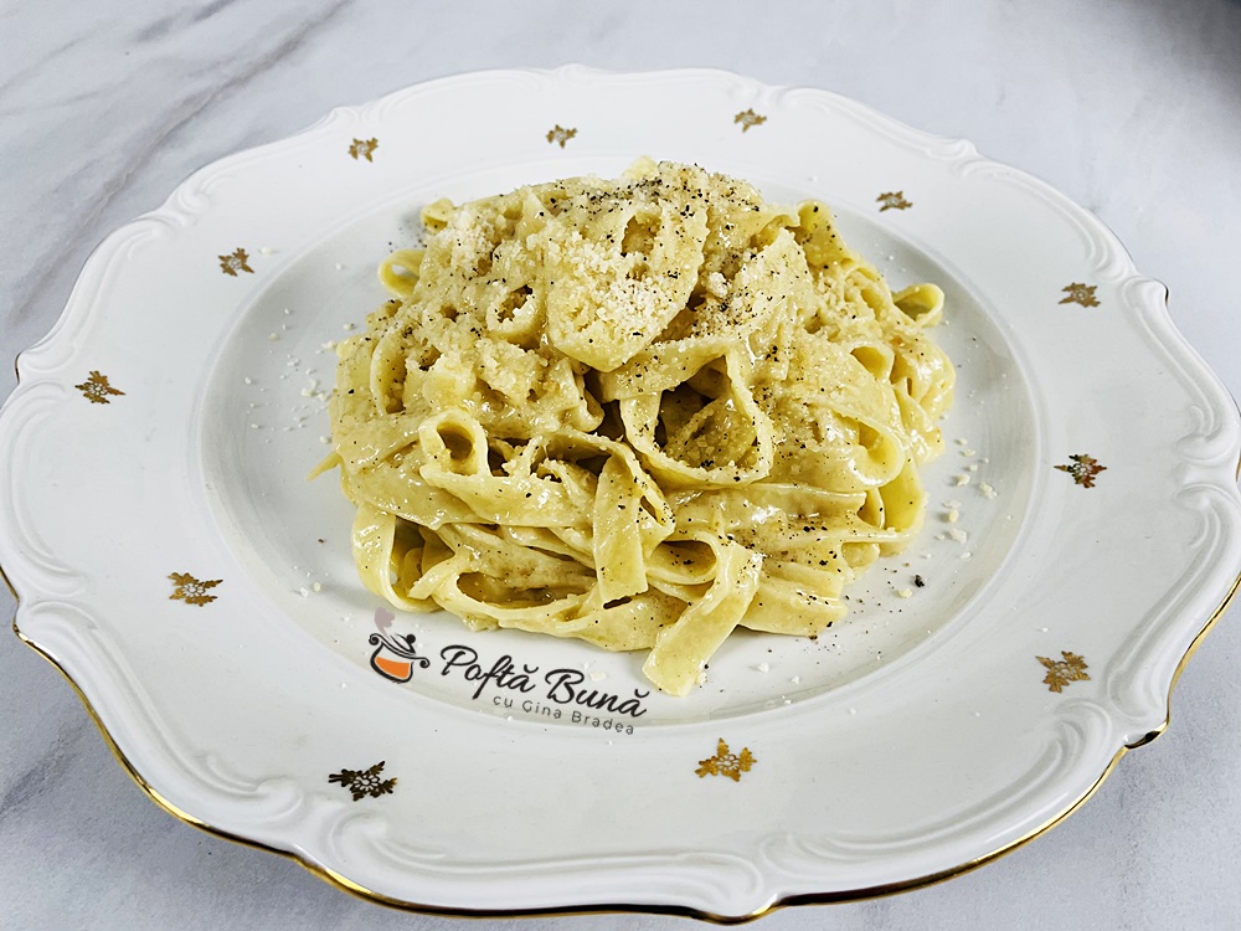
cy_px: 466
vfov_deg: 53.1
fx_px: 932
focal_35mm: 26
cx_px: 620
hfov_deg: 67.3
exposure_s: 1/100
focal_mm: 4.2
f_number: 1.6
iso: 64
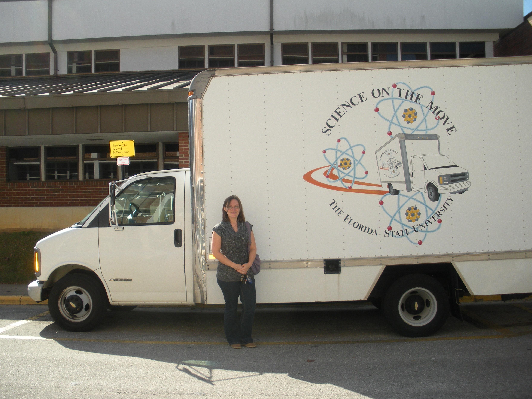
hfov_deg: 50.1
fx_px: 569
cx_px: 268
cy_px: 205
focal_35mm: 37
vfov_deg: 38.7
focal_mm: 6.3
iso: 88
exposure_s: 1/514
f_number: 3.5
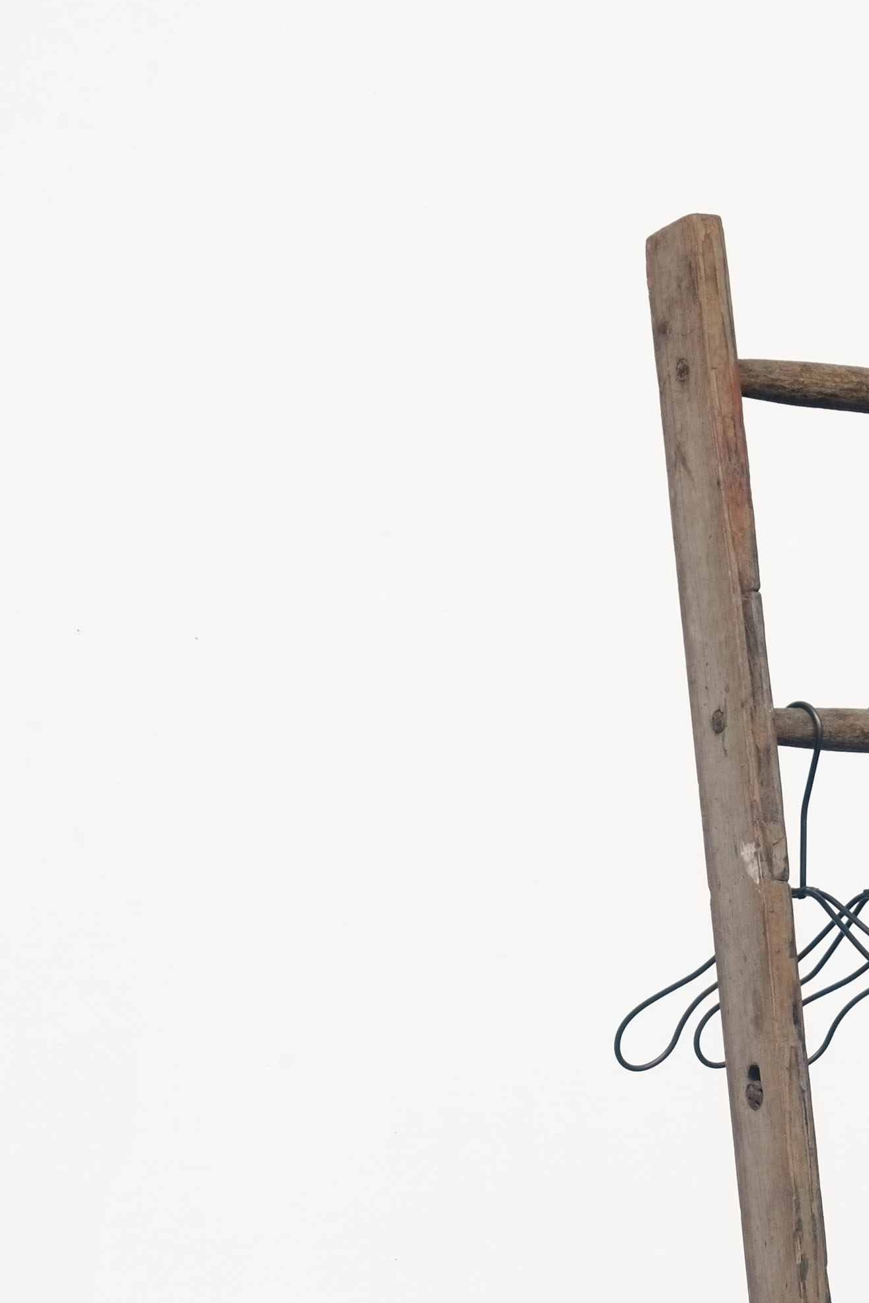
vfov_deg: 14.4
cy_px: 1471
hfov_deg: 9.8
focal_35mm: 139
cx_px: 983
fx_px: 5032
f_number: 9
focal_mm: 37.4
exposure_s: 1/2.3
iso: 200
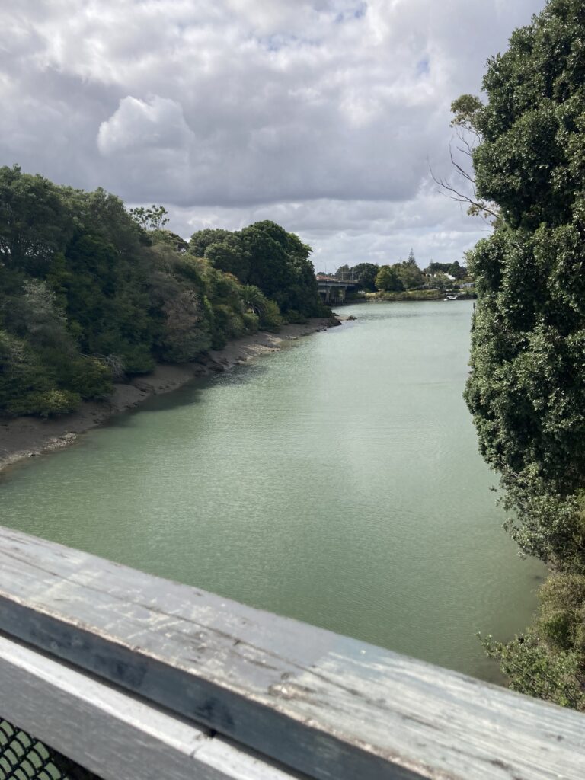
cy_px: 390
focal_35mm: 28
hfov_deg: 49.7
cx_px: 292
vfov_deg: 63.4
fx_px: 631
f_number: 1.8
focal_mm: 3.99
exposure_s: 1/3205
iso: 20
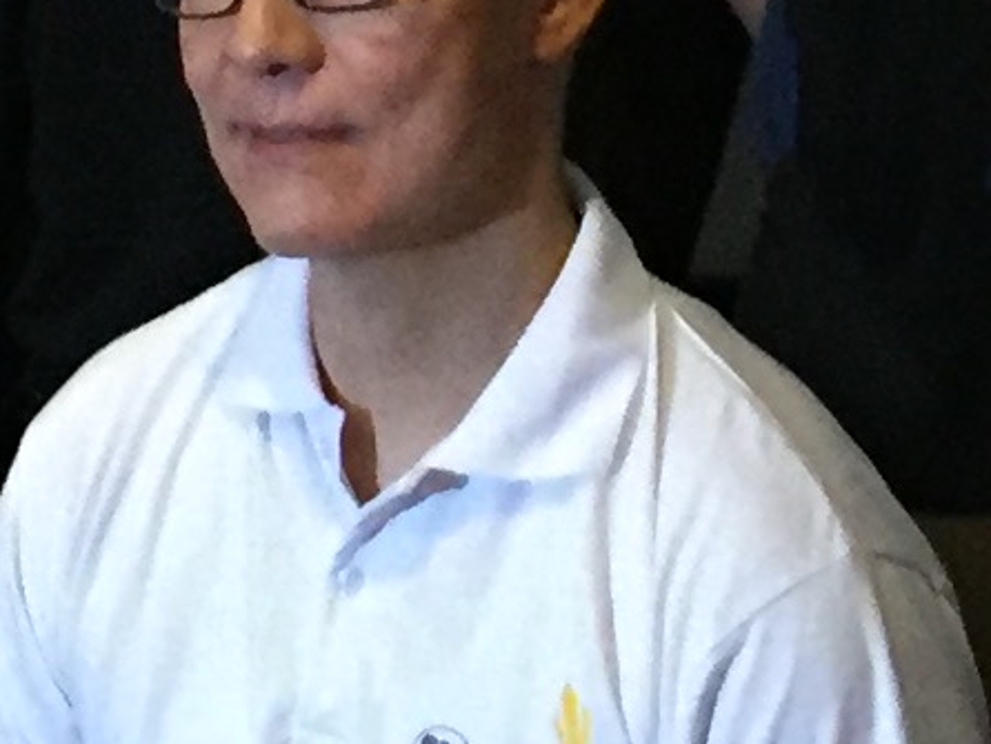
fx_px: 6072
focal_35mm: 212
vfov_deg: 6.8
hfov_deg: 9.3
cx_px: 638
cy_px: -726
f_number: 2.2
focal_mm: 4.15
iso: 250
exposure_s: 1/20
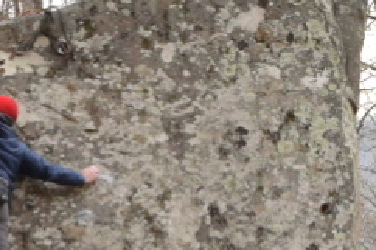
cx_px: -33
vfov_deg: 7.4
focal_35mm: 181
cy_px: 433
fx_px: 1889
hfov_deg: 11.2
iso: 500
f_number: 5.6
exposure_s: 1/400
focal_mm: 18
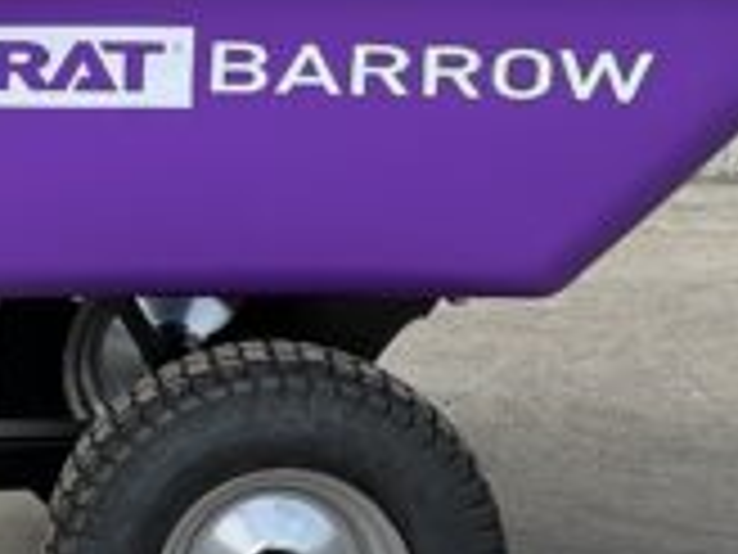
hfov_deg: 7.0
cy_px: 41
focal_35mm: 281
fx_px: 5991
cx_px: -320
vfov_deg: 5.3
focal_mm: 9
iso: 32
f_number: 2.8
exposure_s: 1/430
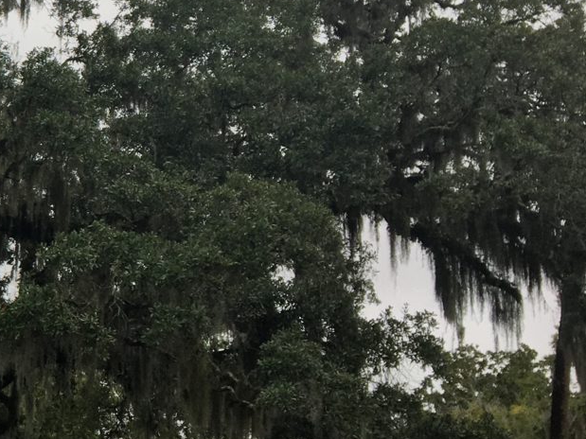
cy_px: 156
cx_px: -301
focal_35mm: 90
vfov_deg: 16.4
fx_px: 1523
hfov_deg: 19.0
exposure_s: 1/179
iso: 25
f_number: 2.2
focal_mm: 4.15
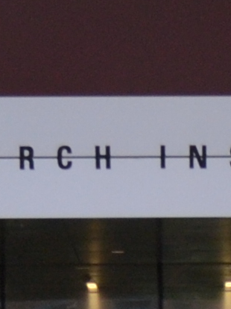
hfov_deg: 3.2
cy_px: 575
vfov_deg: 4.4
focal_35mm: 450
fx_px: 4008
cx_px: 648
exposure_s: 1/125
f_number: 5.6
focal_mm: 28
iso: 180
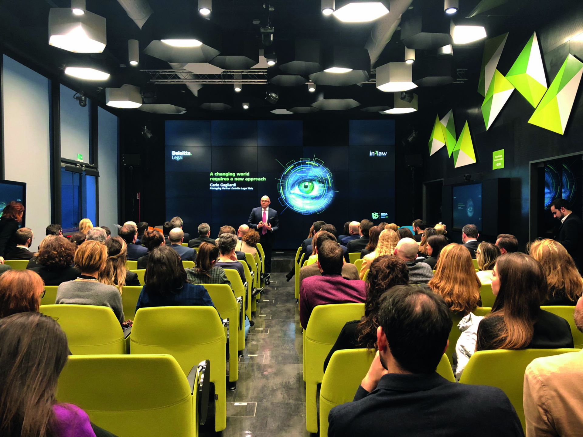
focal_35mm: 28
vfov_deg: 49.7
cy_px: 218
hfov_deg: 63.4
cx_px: 292
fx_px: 472
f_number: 1.8
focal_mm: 3.99
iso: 50
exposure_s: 1/15
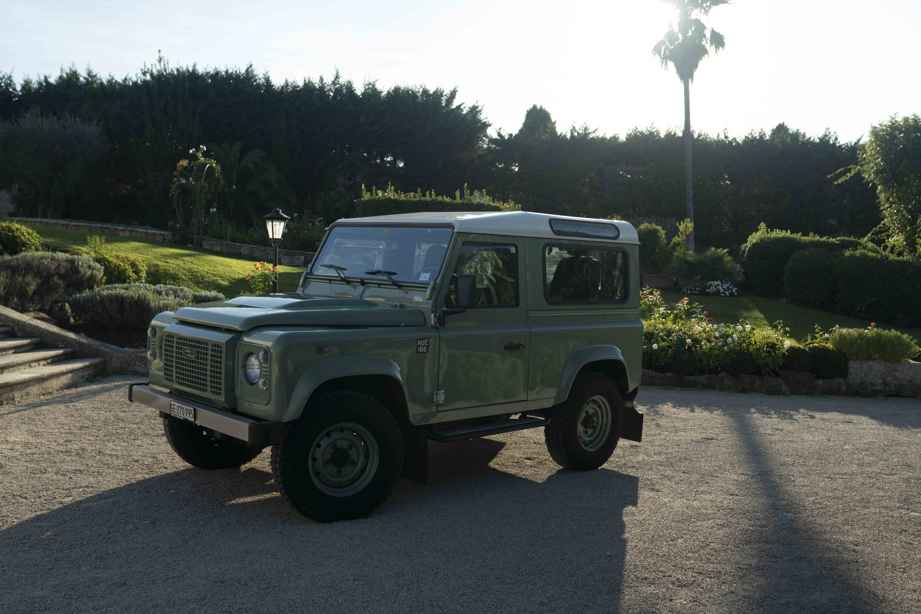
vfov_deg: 37.9
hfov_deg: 54.4
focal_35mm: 35
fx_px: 895
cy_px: 307
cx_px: 460
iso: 200
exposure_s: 1/125
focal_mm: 35
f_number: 4.5
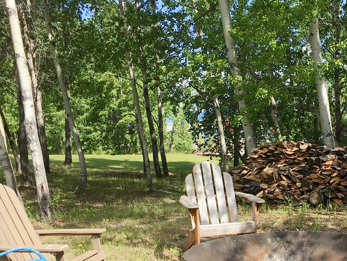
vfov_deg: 24.2
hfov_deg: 31.4
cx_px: 278
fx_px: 601
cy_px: 194
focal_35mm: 60
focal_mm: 4.15
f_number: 2.2
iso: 25
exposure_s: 1/1083
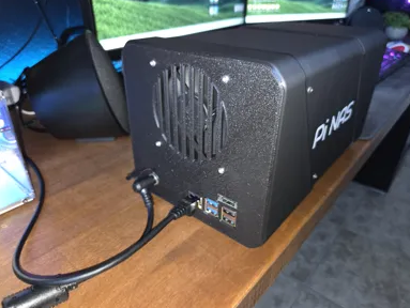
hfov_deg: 71.5
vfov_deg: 56.9
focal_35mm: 24
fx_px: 285
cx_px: 212
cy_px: 156
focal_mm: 5.4
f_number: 1.8
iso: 1600
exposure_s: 1/12
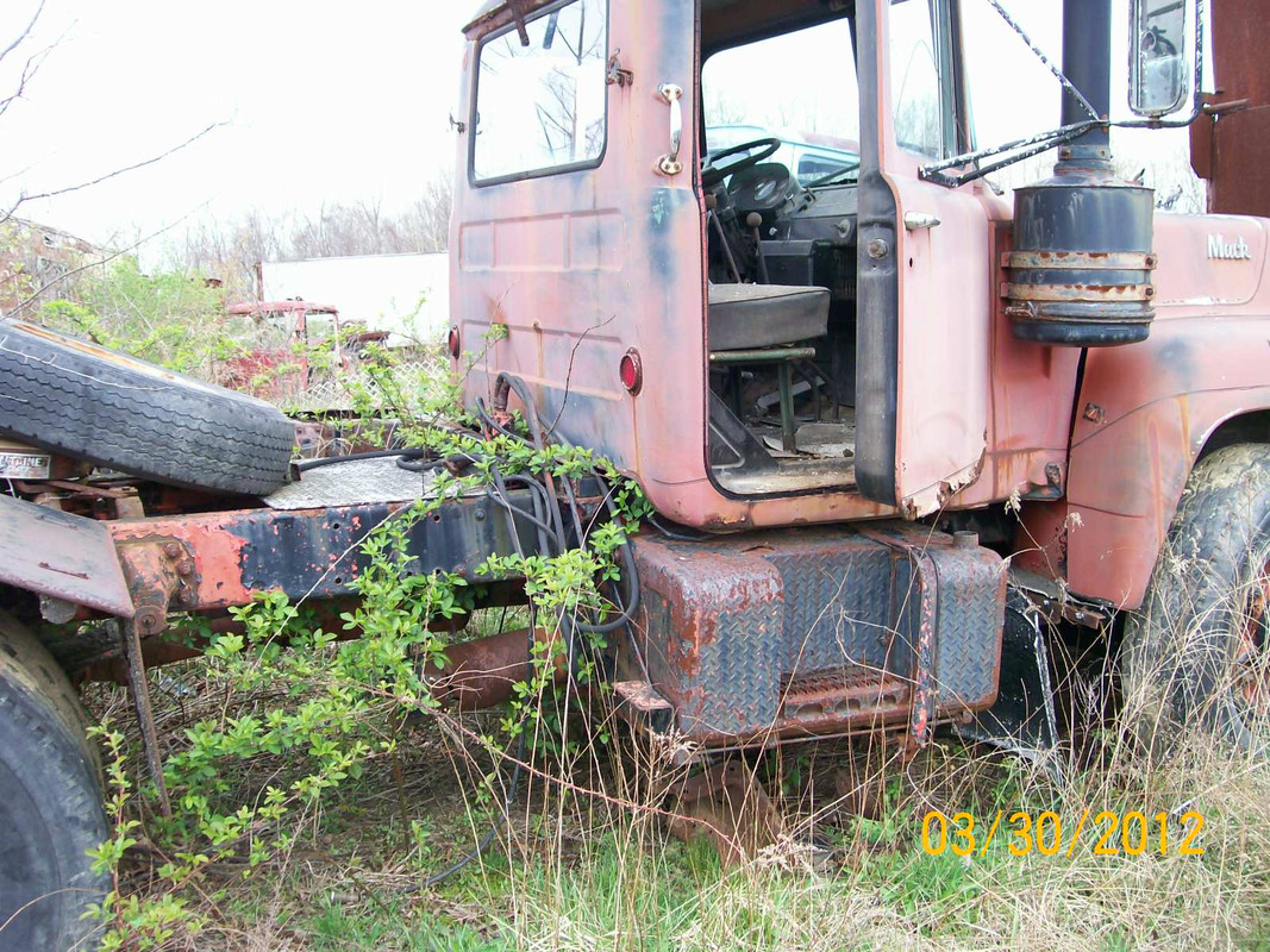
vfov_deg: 39.6
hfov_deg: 51.4
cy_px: 476
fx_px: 1321
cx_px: 635
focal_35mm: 36
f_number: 2.7
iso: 80
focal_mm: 6
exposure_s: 1/143
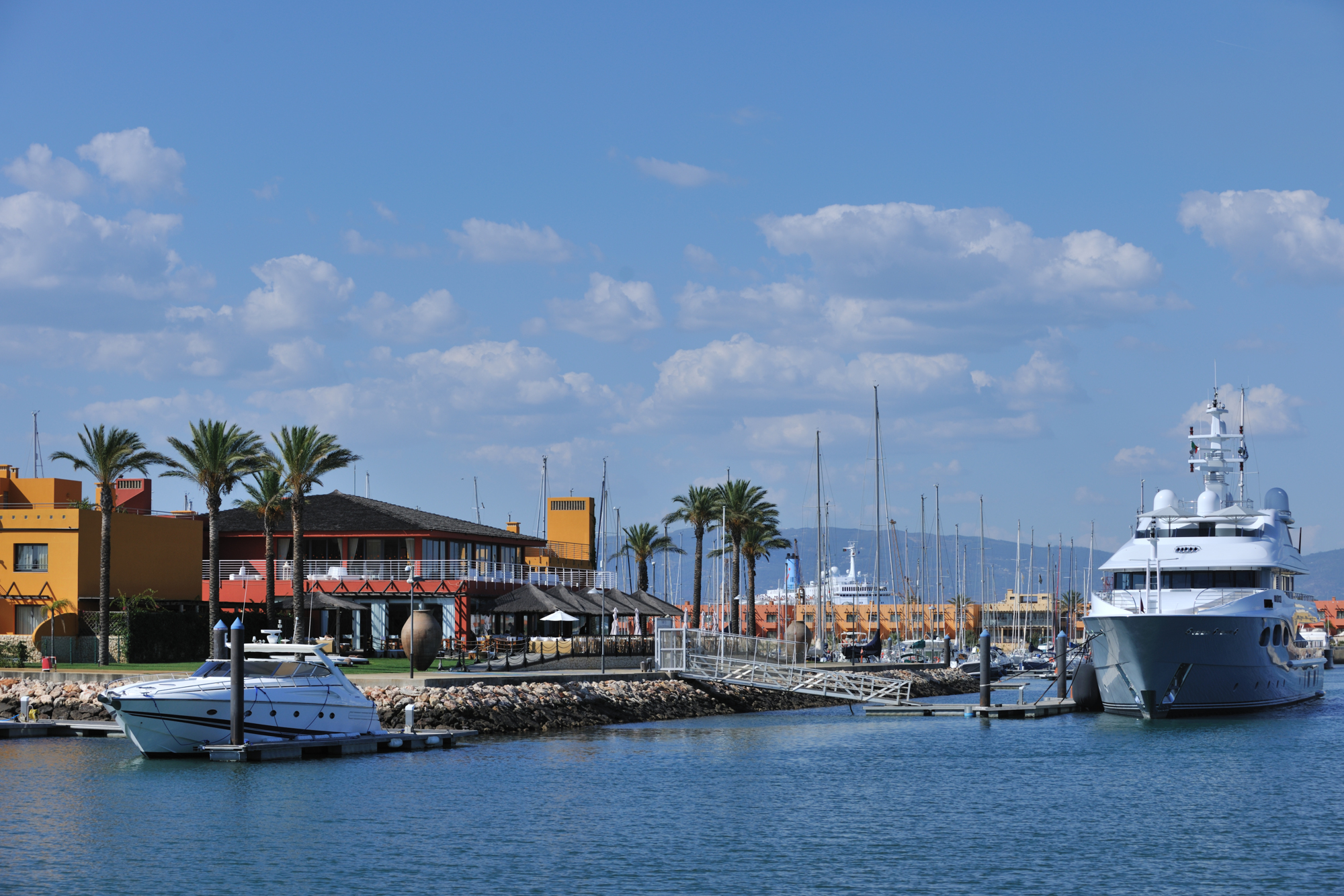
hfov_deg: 25.4
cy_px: 448
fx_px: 2986
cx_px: 672
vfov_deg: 17.1
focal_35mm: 80
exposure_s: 1/1000
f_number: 5.6
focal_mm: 80
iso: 100
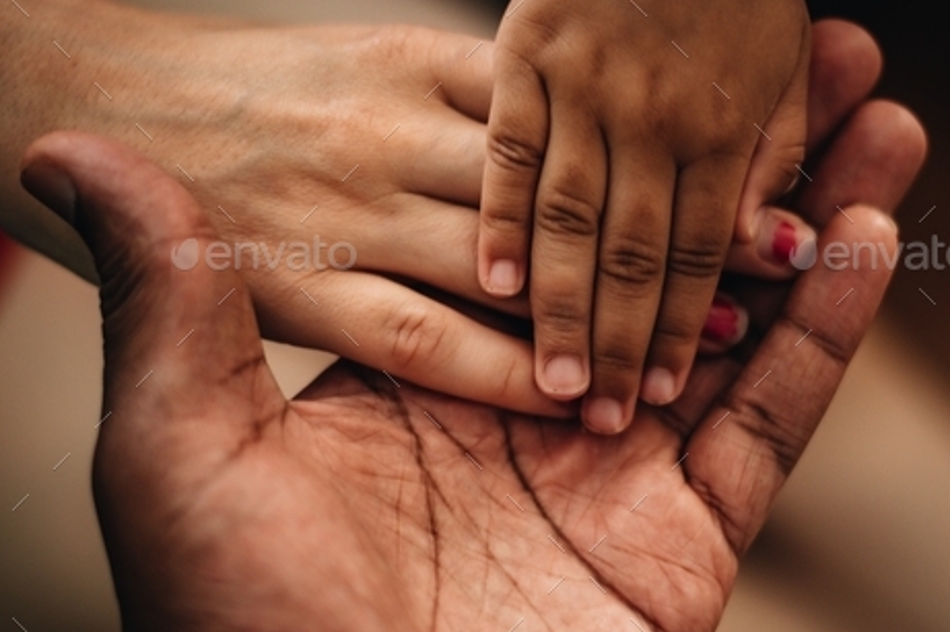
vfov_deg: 21.2
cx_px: 567
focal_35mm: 64
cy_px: 352
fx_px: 1688
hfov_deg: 31.3
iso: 500
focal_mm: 50
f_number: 1.8
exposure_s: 1/160
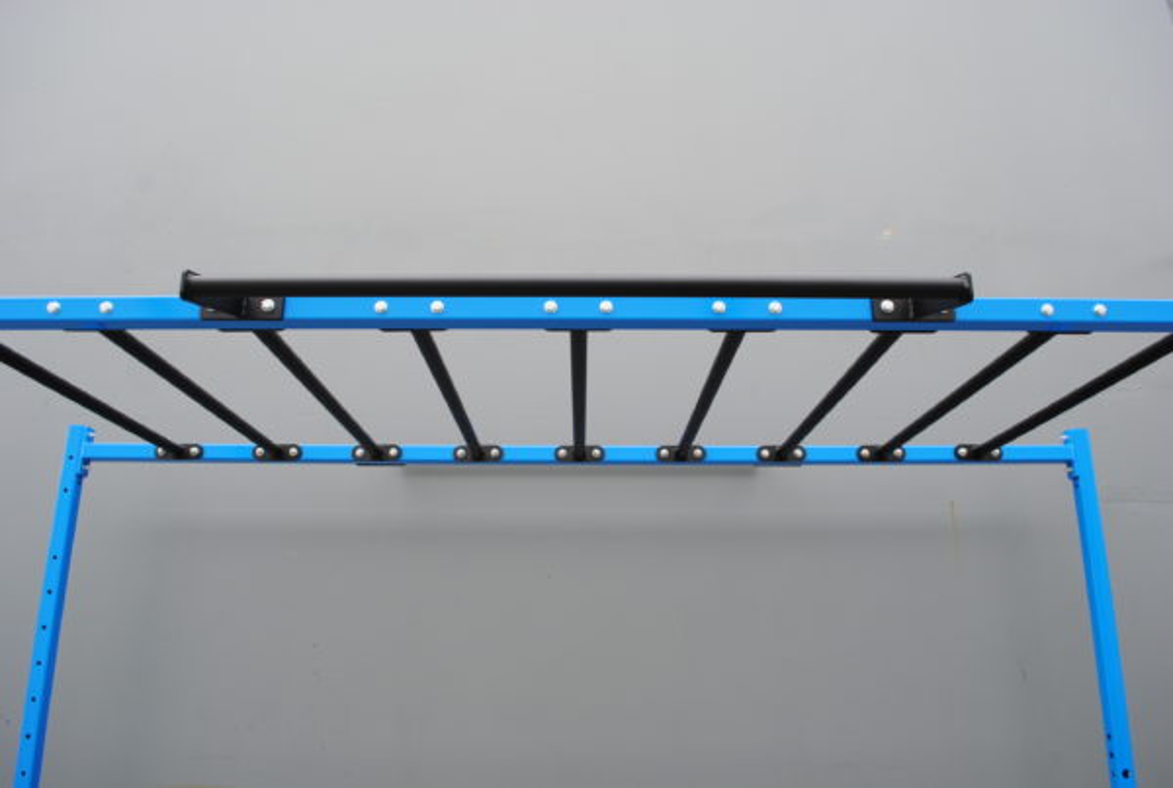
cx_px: 586
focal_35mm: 27
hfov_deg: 67.3
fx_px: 882
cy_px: 394
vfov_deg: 48.1
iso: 100
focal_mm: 18
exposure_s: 1/125
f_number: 5.6
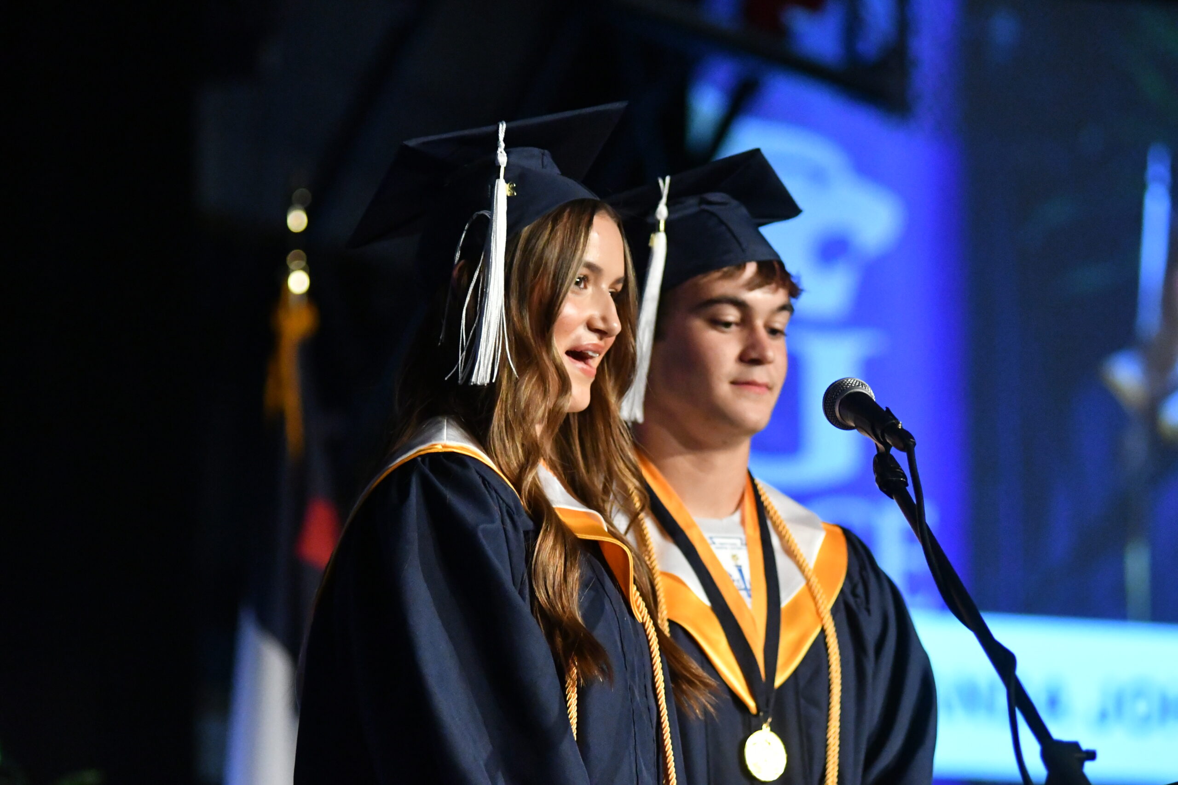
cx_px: 589
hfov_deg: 10.2
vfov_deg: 6.8
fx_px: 6626
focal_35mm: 202
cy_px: 392
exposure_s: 1/640
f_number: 2.8
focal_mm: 135
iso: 8000
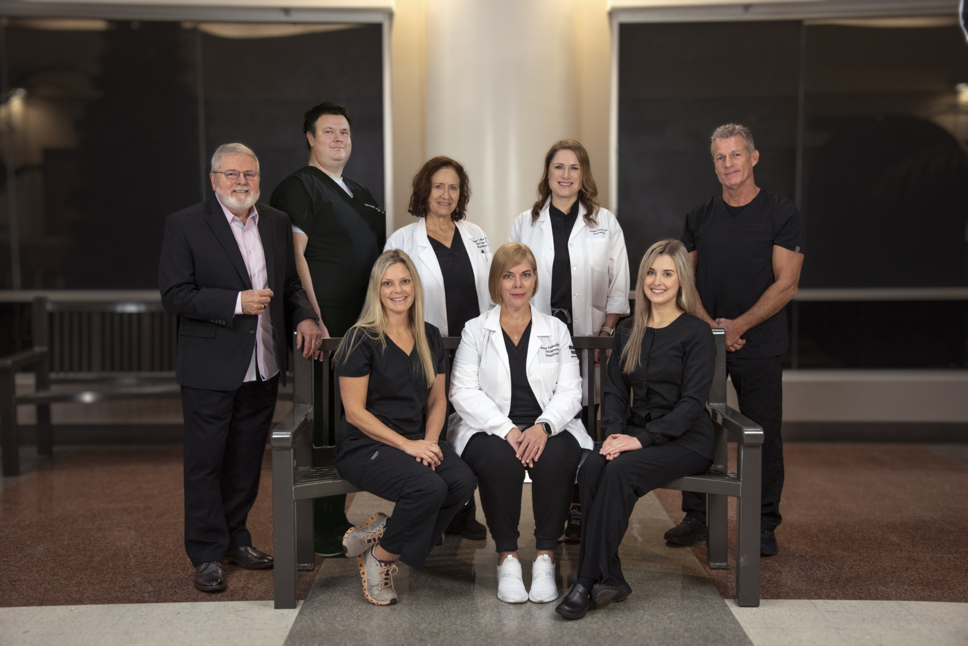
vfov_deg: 30.5
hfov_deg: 44.5
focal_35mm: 44
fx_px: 1184
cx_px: 484
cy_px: 323
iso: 1250
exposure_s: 1/100
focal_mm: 44
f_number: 5
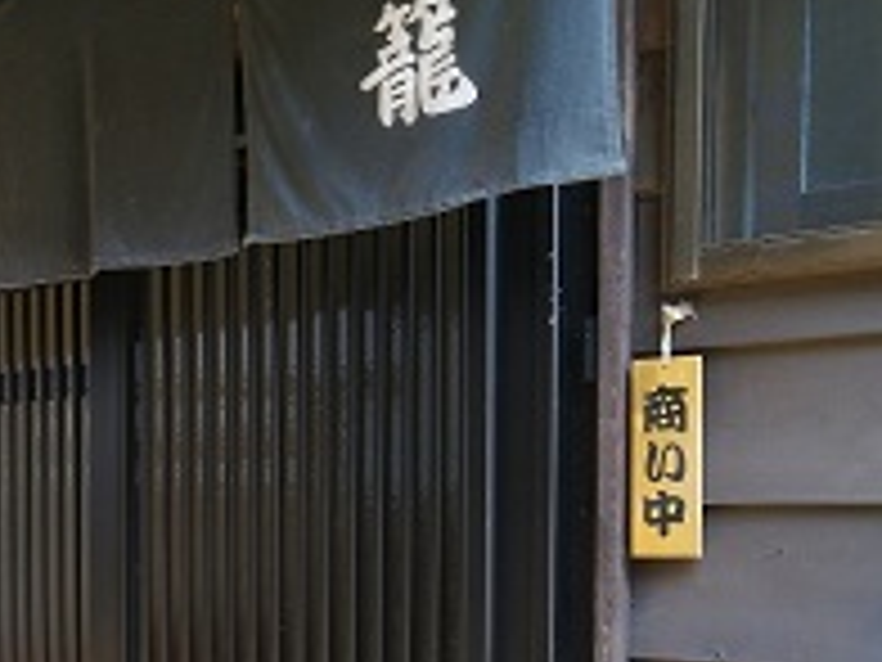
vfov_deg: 26.0
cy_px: 554
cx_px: -9
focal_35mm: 55
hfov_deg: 32.1
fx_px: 1401
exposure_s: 1/60
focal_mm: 3.62
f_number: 1.8
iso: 80
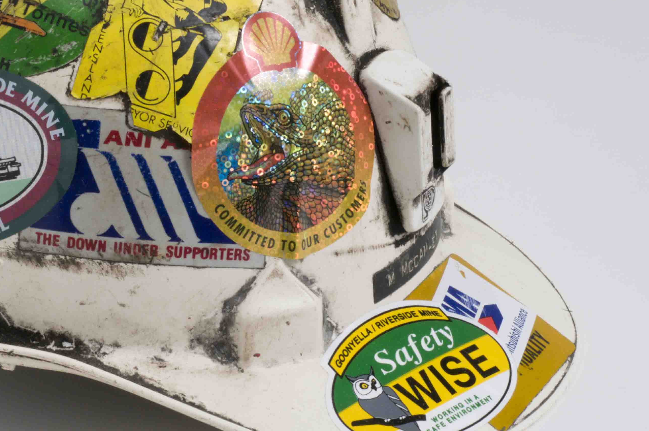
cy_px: 151
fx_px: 2719
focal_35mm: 151
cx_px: 169
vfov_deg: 9.1
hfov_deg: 13.6
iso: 200
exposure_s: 1/4
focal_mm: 60
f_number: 29
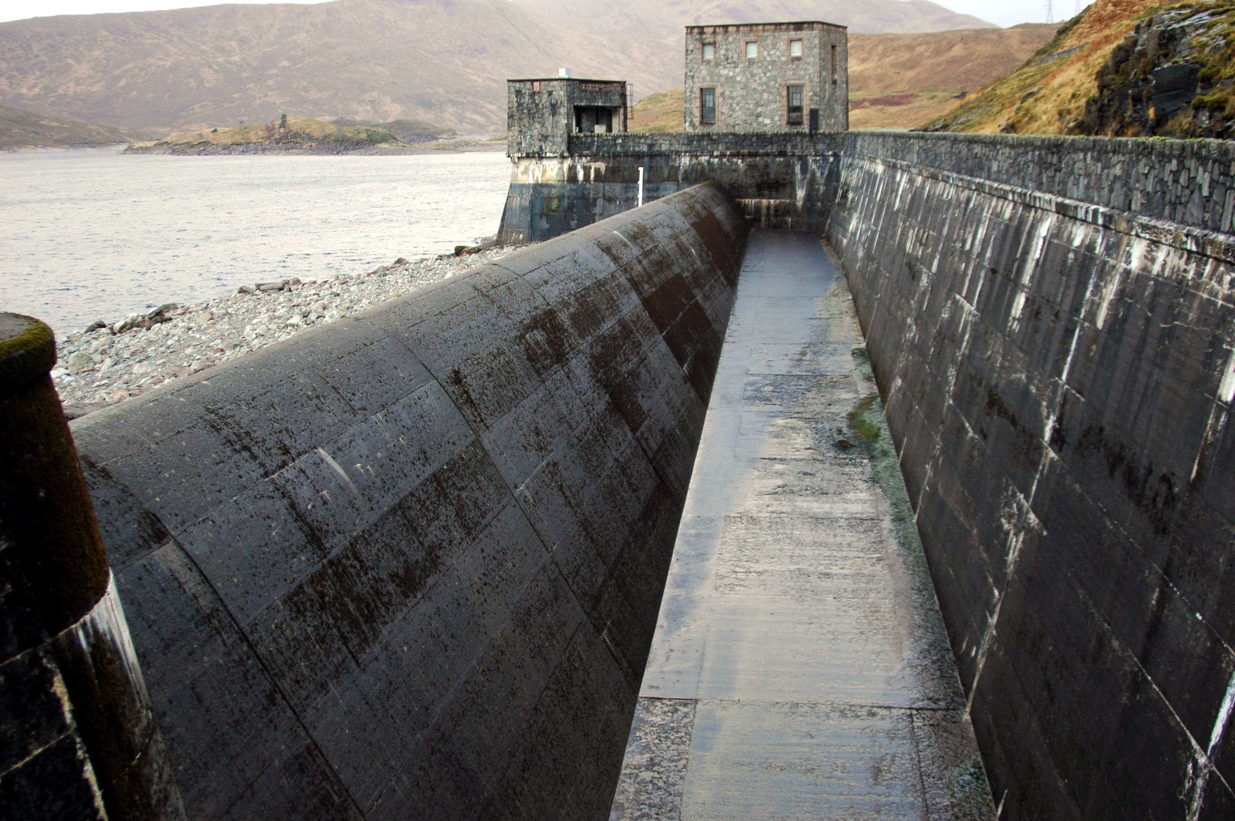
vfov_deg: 31.8
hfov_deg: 46.4
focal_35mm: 42
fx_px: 1440
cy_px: 410
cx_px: 618
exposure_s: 1/125
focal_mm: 28
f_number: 3.5
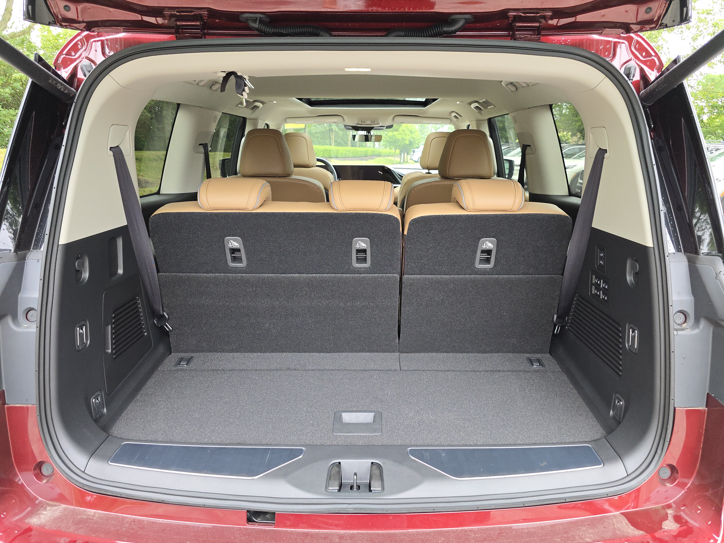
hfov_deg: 73.9
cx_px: 362
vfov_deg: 58.9
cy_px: 272
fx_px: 481
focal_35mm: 23
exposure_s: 1/180
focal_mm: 6.3
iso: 200
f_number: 1.7
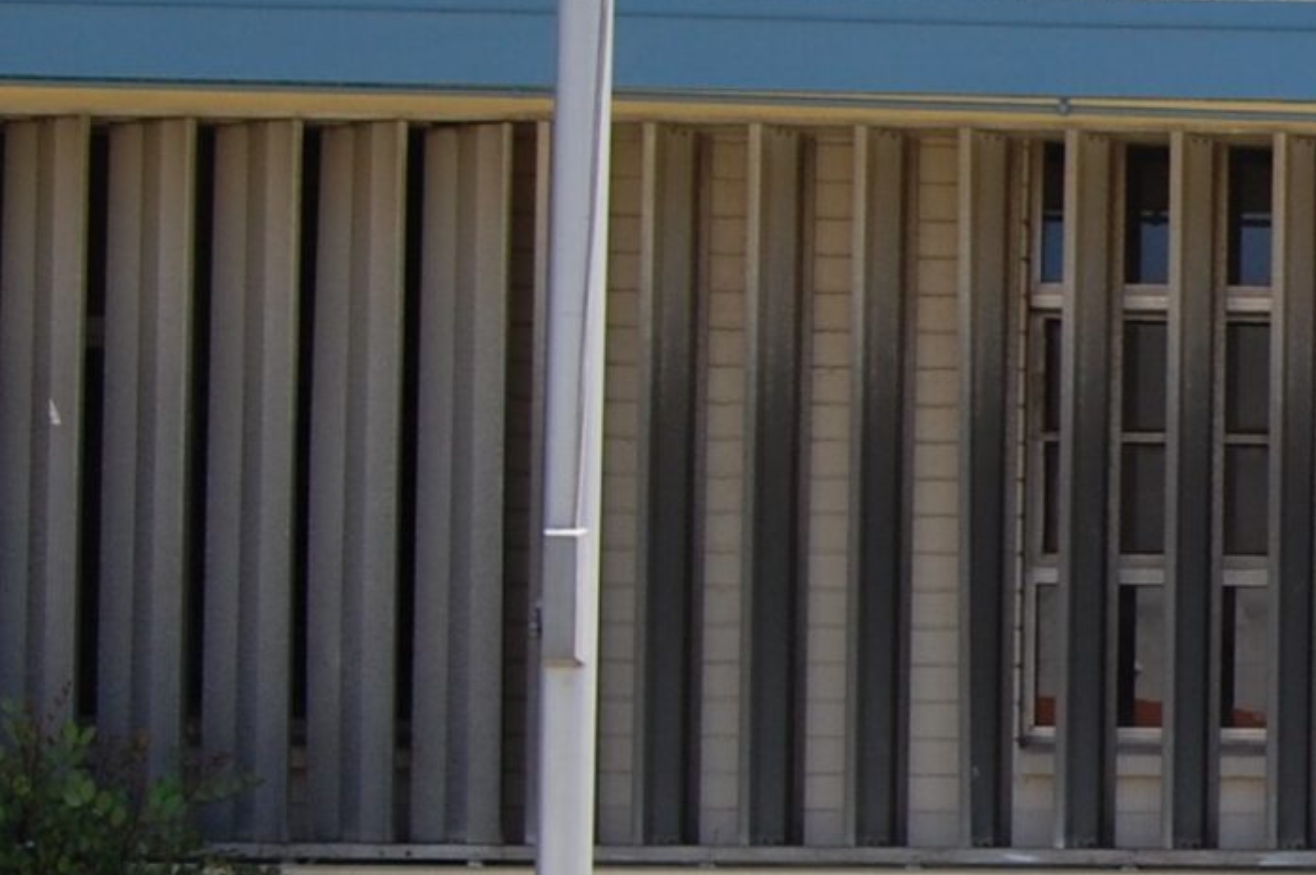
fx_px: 5624
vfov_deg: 8.9
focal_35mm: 154
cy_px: 628
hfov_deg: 12.4
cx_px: 2247
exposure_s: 1/250
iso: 200
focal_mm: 28
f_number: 8
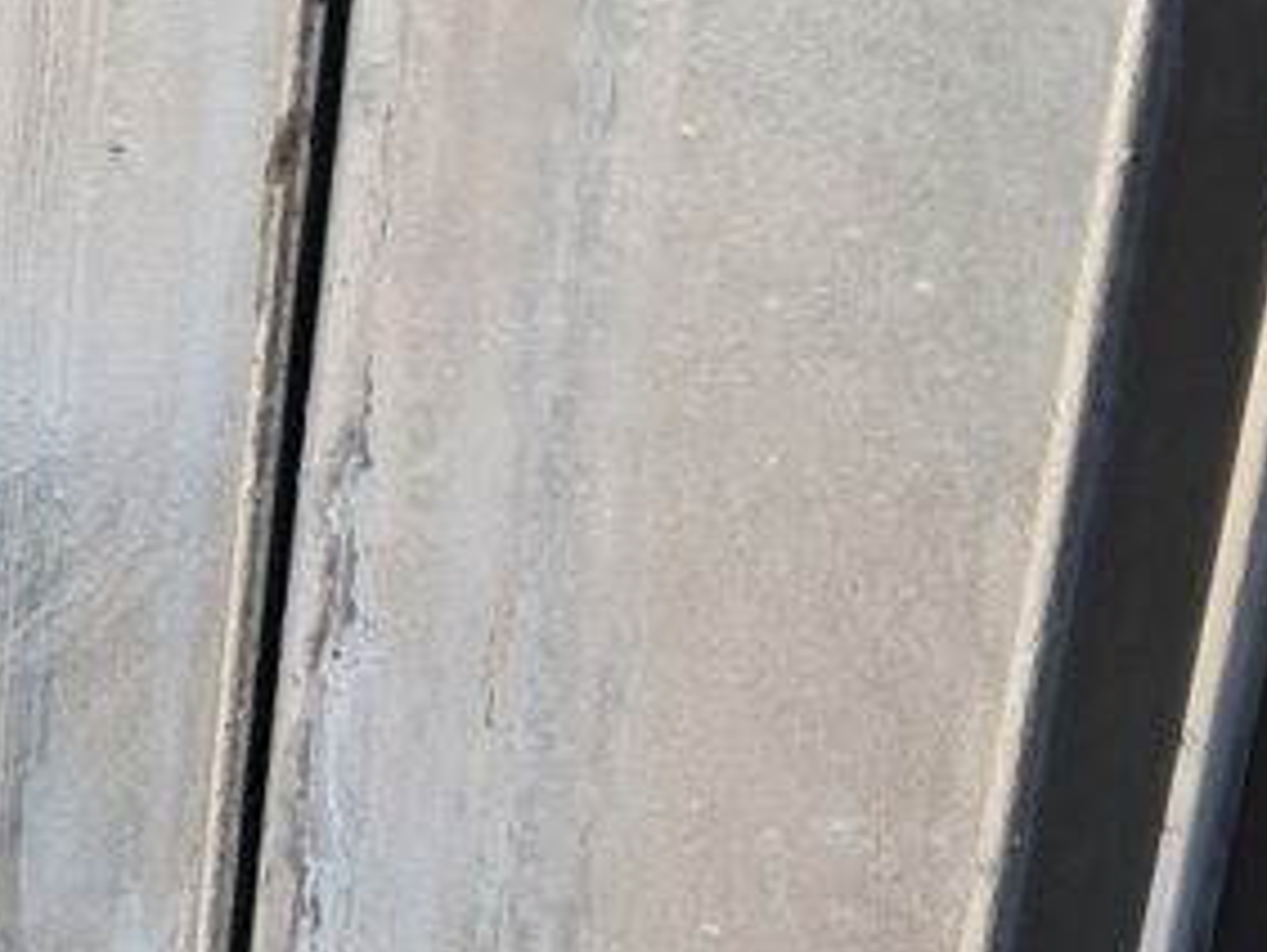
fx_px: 5385
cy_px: 642
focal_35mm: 147
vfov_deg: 10.1
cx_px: -1186
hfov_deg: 12.1
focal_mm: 4
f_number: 1.8
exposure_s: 1/144
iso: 50
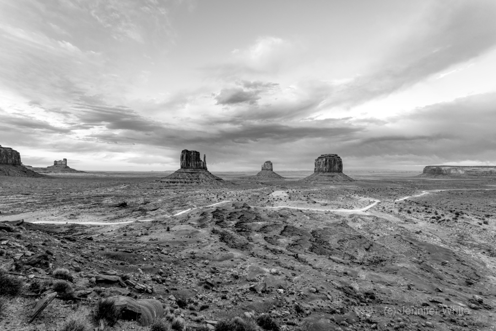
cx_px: 248
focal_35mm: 14
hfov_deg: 104.3
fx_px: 193
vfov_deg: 81.2
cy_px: 166
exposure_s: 1/8
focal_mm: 14
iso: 100
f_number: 16
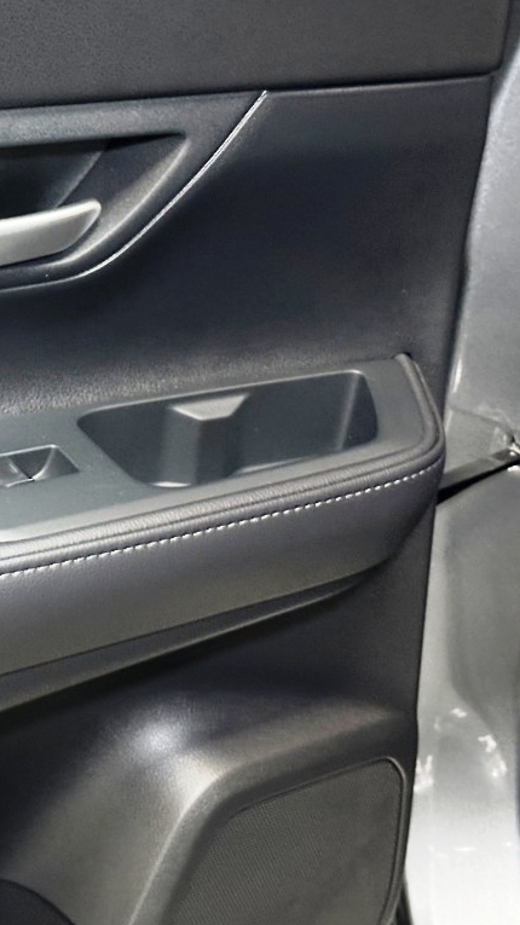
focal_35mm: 70
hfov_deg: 16.7
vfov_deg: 30.2
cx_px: -44
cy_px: 462
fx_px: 1717
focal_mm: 6.86
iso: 640
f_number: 1.78
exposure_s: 1/30
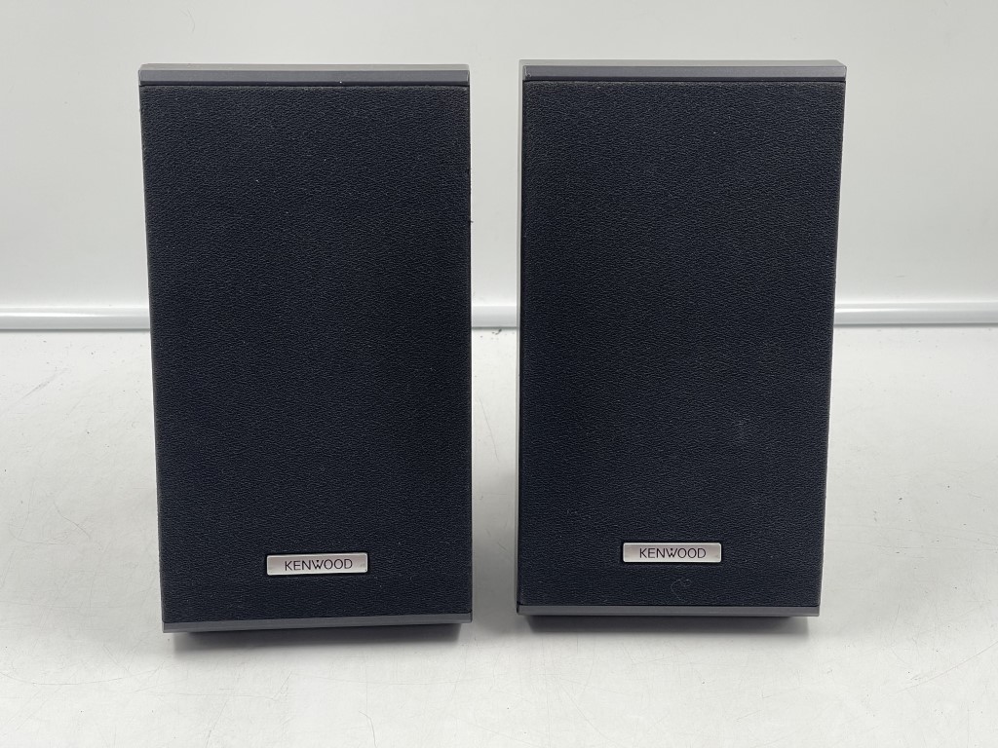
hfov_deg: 30.3
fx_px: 1845
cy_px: 374
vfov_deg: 22.9
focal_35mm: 64
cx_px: 499
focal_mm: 7.5
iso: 32
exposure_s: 1/99
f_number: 2.2
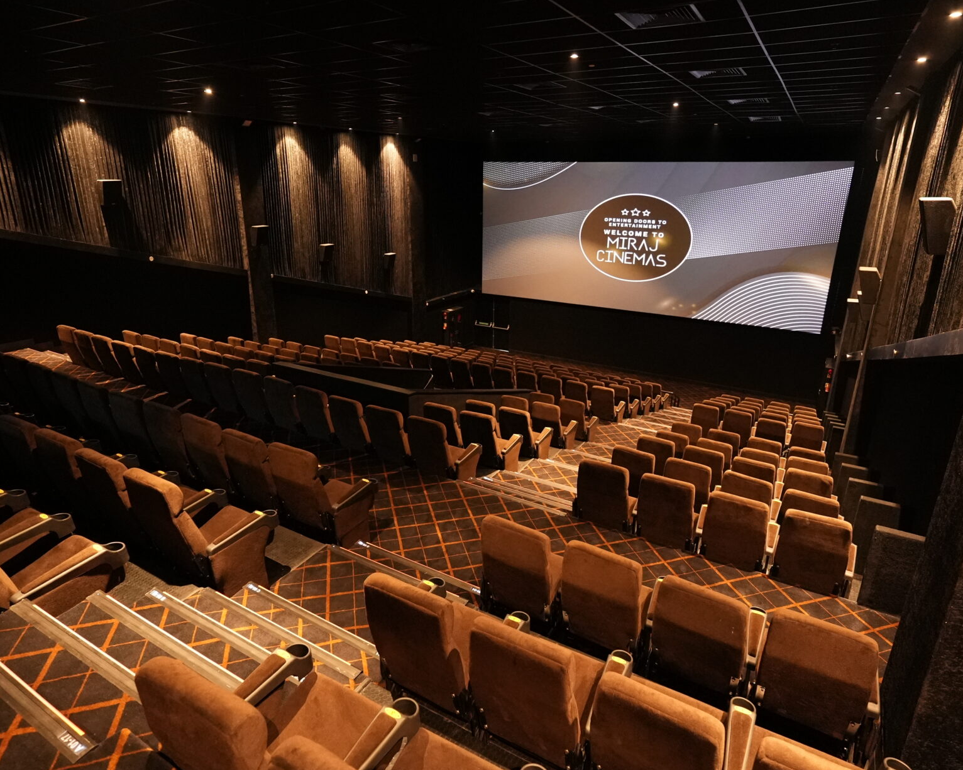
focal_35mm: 20
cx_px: 482
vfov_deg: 68.1
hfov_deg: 80.4
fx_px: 570
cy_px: 375
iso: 10000
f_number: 2.8
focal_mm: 17
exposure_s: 1/50
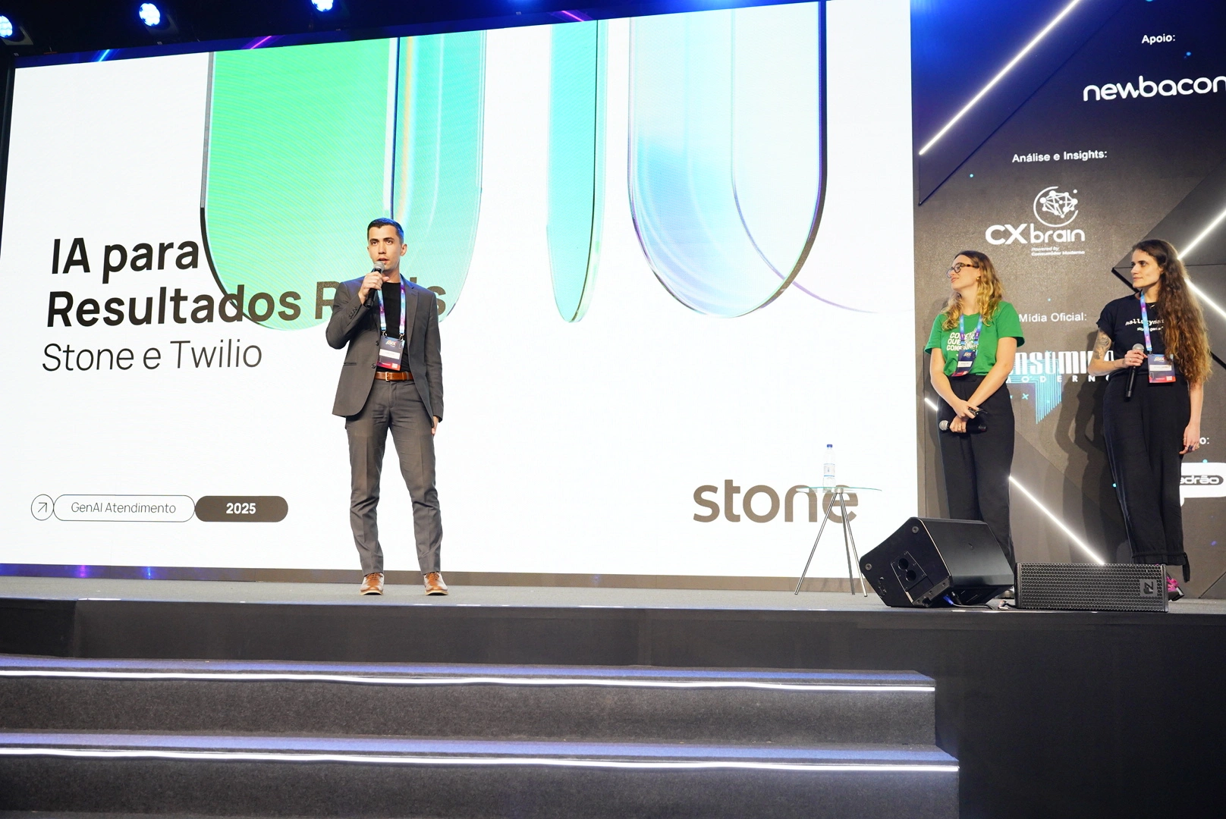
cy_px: 410
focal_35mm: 36
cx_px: 613
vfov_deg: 37.0
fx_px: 1223
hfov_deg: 53.2
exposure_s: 1/160
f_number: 4.5
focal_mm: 35.9
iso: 1600
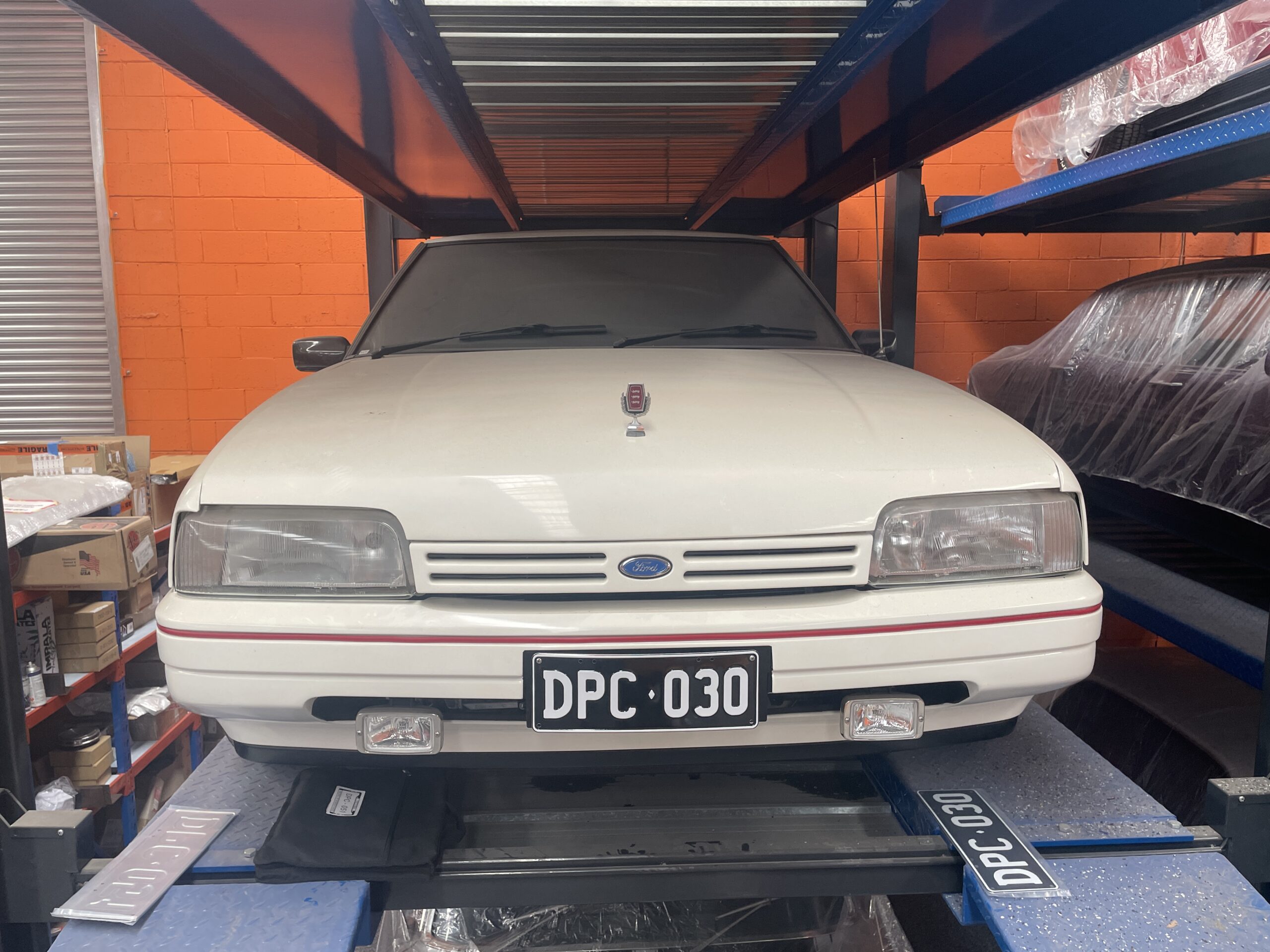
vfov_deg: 53.1
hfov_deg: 67.3
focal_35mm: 26
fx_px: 954
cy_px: 476
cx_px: 635
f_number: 1.6
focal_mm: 4.2
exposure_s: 1/121
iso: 80
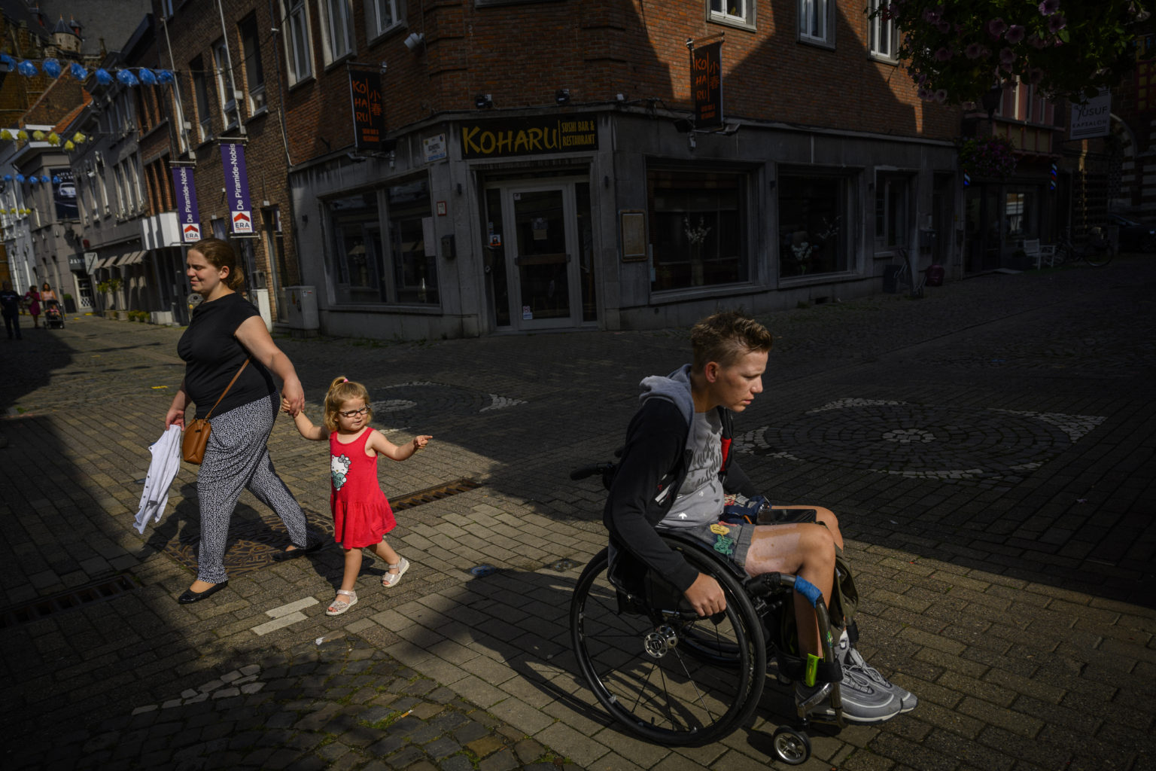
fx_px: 771
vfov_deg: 53.1
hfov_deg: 73.7
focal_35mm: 24
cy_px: 386
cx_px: 578
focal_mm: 24
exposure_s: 1/800
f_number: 4.5
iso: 31
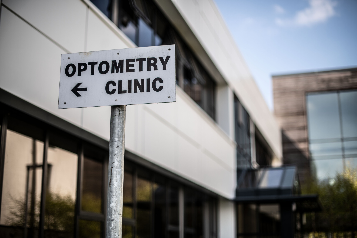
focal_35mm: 50
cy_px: 119
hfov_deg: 39.6
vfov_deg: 27.0
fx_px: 496
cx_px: 178
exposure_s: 1/1600
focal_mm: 50
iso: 64
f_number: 1.4
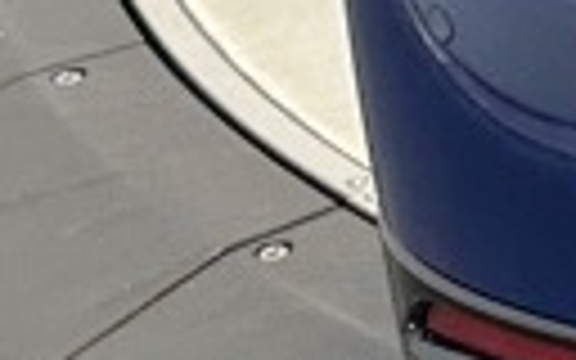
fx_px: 3187
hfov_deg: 8.0
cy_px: -580
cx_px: 2012
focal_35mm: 203
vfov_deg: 6.1
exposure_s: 1/60
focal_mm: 6.86
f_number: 1.78
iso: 400
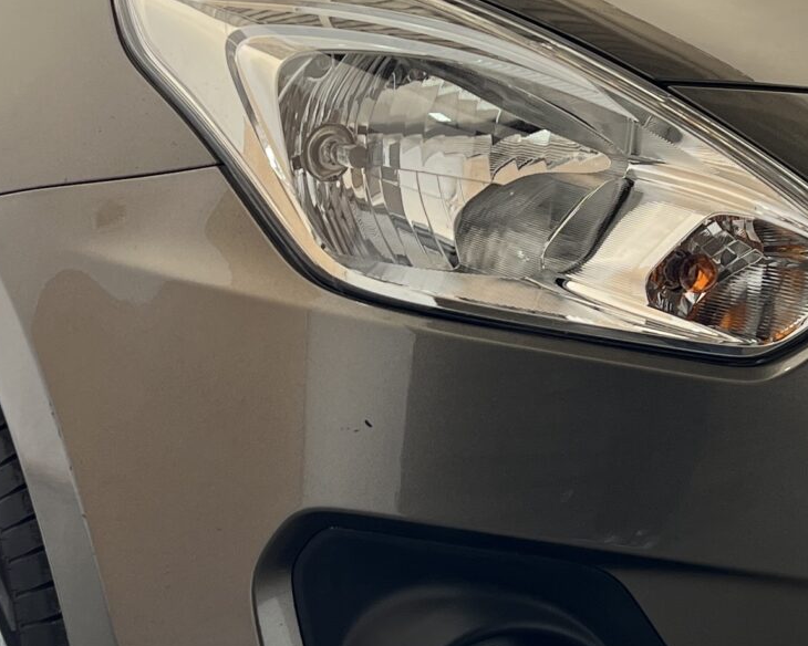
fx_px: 2128
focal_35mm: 89
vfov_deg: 17.3
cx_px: 356
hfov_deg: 21.5
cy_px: 369
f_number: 1.5
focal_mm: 5.7
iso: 64
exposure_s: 1/167
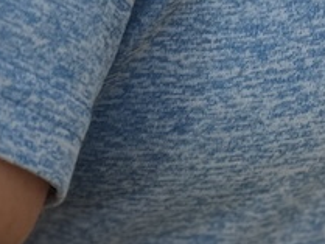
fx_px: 1296
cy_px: 424
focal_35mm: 138
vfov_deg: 10.2
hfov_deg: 11.2
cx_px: -524
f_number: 1.78
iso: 80
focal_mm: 6.76
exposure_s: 1/1010
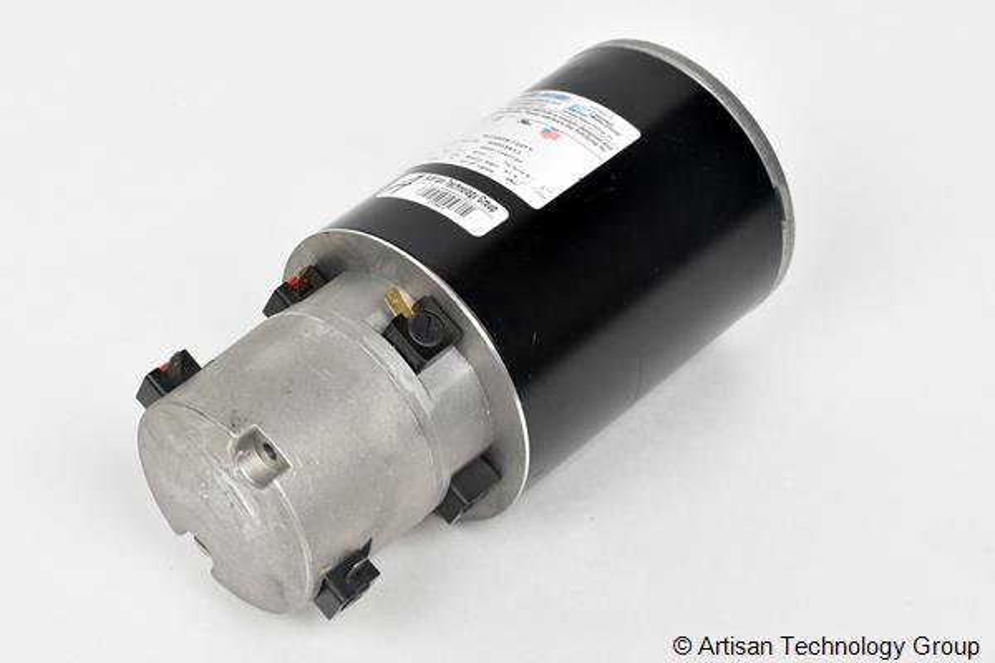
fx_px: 1575
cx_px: 498
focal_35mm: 57
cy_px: 332
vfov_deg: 23.8
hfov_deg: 35.1
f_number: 10
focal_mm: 38
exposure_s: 1/200
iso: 100
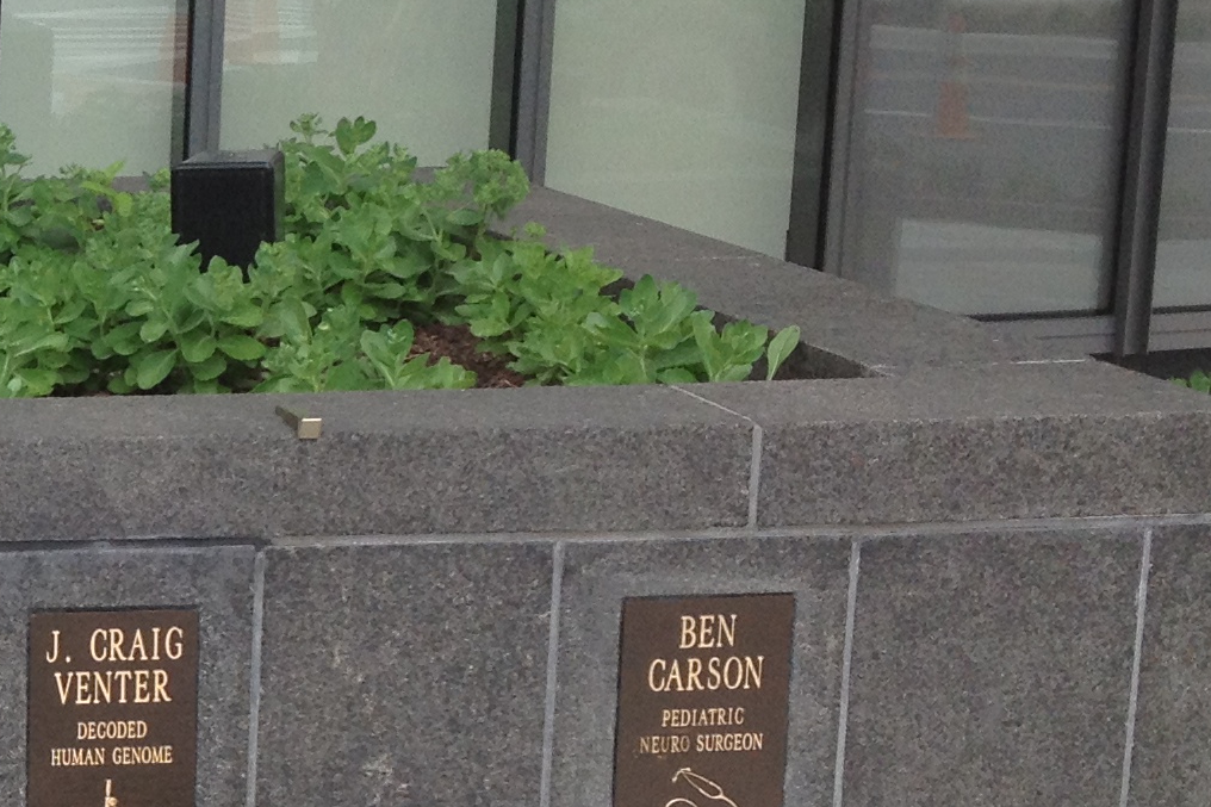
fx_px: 3935
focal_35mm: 117
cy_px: 704
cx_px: -514
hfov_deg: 16.2
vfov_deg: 11.6
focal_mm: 4.28
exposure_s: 1/511
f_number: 2.4
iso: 64
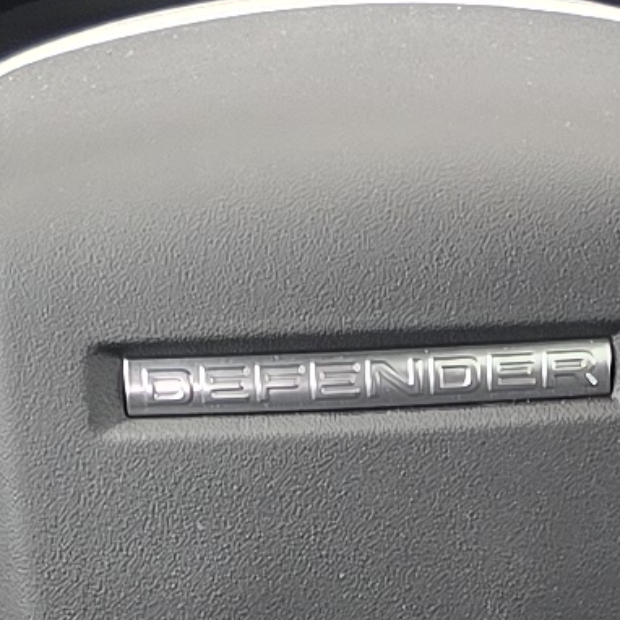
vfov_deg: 7.7
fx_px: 4316
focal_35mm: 213
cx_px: 232
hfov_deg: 8.2
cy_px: 1397
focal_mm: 6.3
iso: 32
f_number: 1.7
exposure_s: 1/64.9
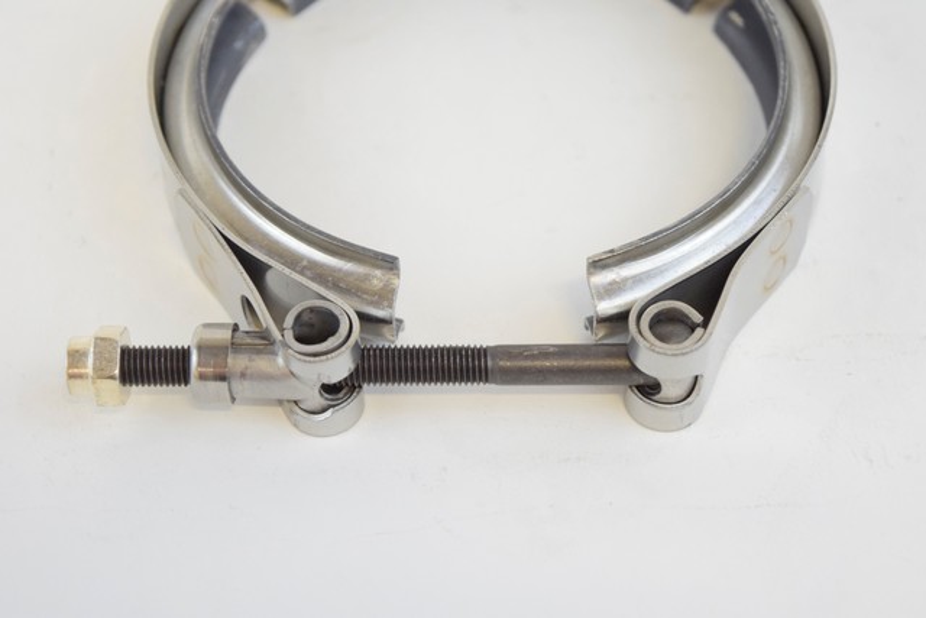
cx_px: 463
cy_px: 309
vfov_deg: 16.6
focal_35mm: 82
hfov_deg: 24.6
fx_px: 2122
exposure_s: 1/60
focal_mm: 55
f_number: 5.6
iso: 1600
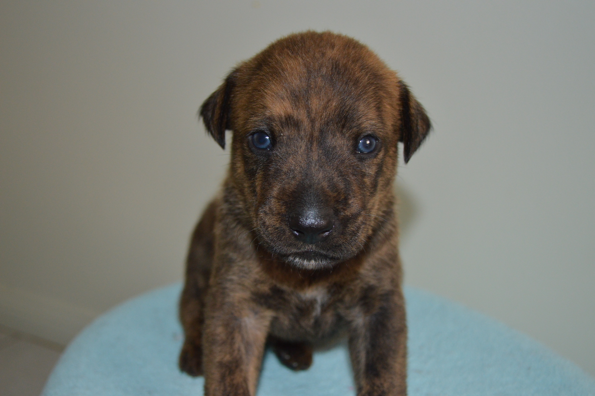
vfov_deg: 28.0
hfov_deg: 41.1
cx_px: 298
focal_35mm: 48
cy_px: 198
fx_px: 793
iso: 720
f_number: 4.8
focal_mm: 32
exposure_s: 1/60
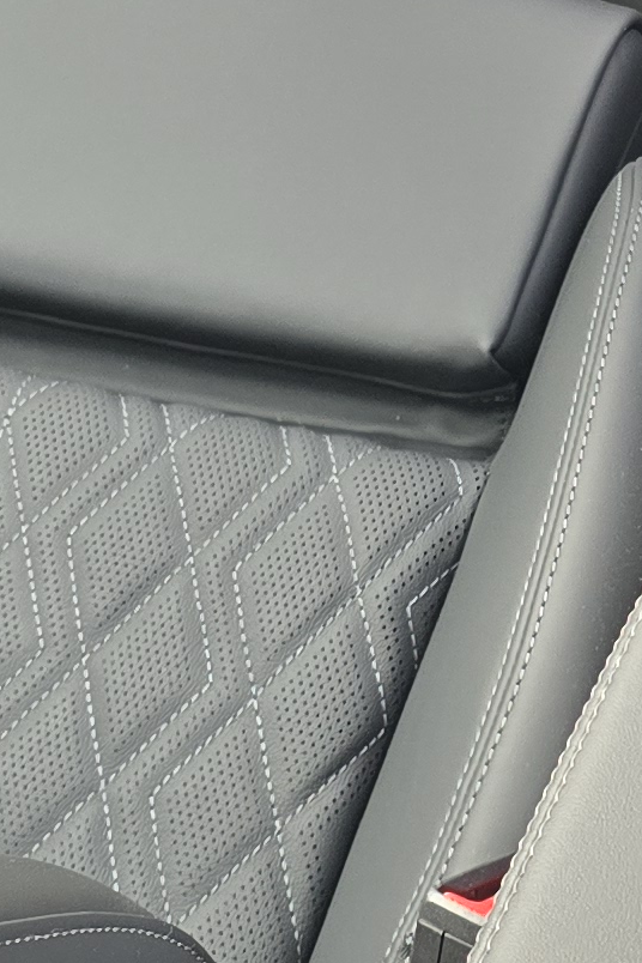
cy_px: -73
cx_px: 794
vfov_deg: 16.7
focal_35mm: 119
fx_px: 3183
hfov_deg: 11.3
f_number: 1.7
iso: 125
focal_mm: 6.3
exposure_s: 1/180
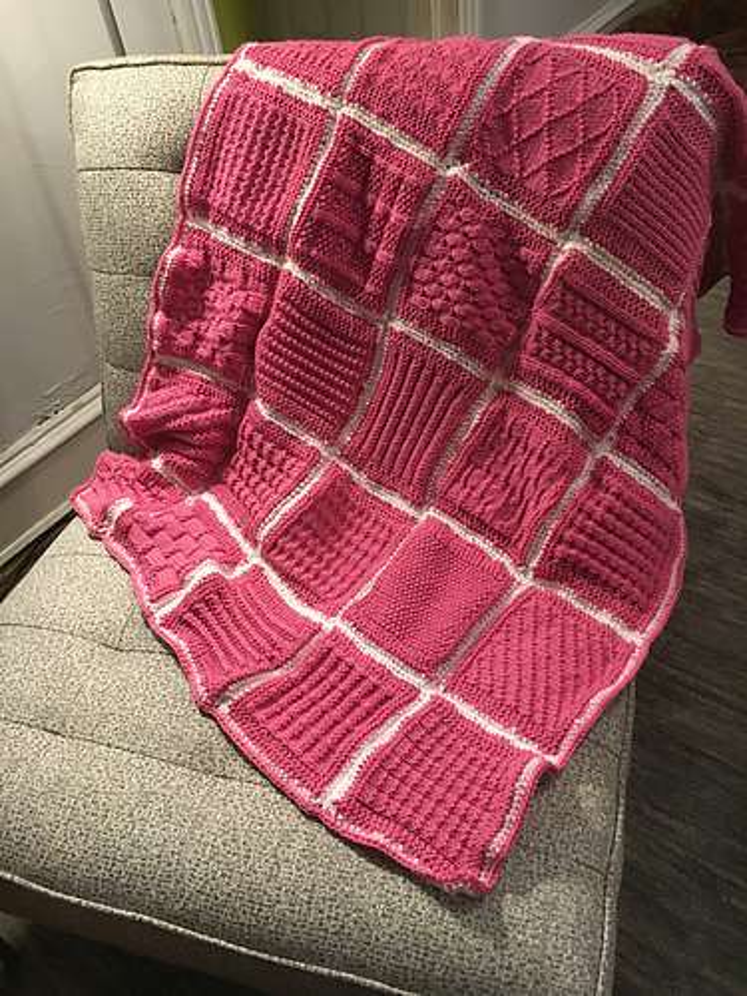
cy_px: 498
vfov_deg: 61.7
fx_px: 834
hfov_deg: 48.2
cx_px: 374
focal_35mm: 29
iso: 200
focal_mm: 4.15
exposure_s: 1/30
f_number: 2.2
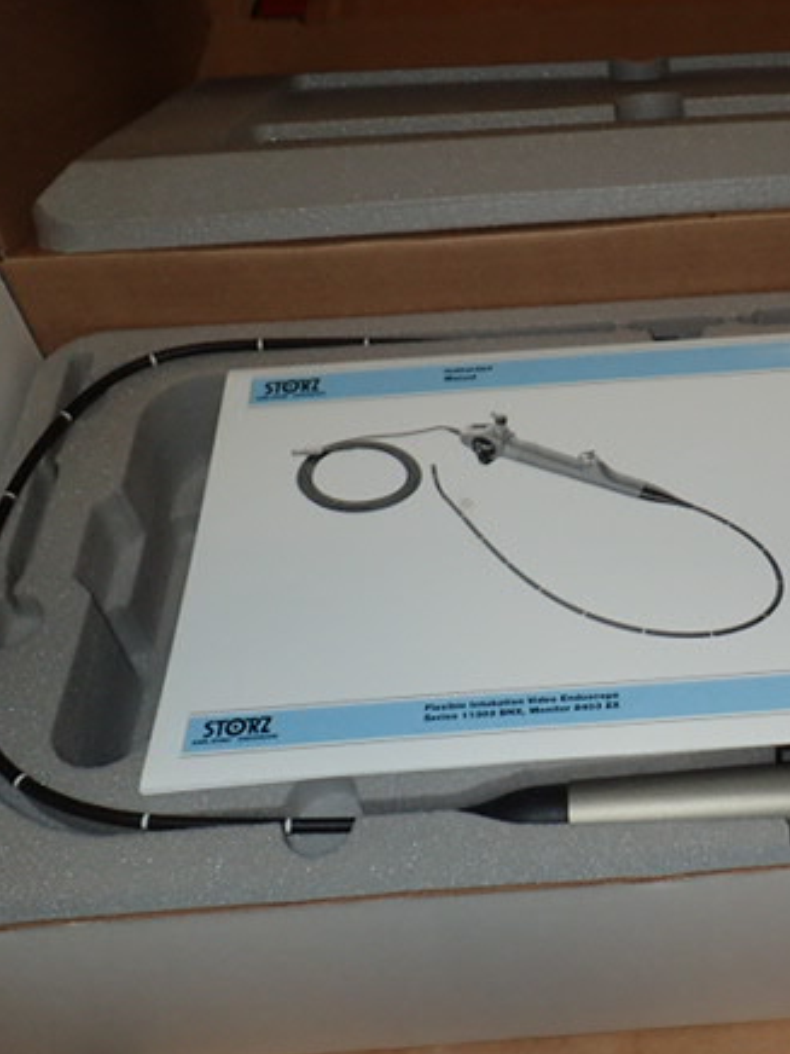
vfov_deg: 42.9
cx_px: 693
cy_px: 479
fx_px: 1339
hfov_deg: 31.5
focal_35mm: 44
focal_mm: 5.5
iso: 320
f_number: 6.3
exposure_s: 1/30
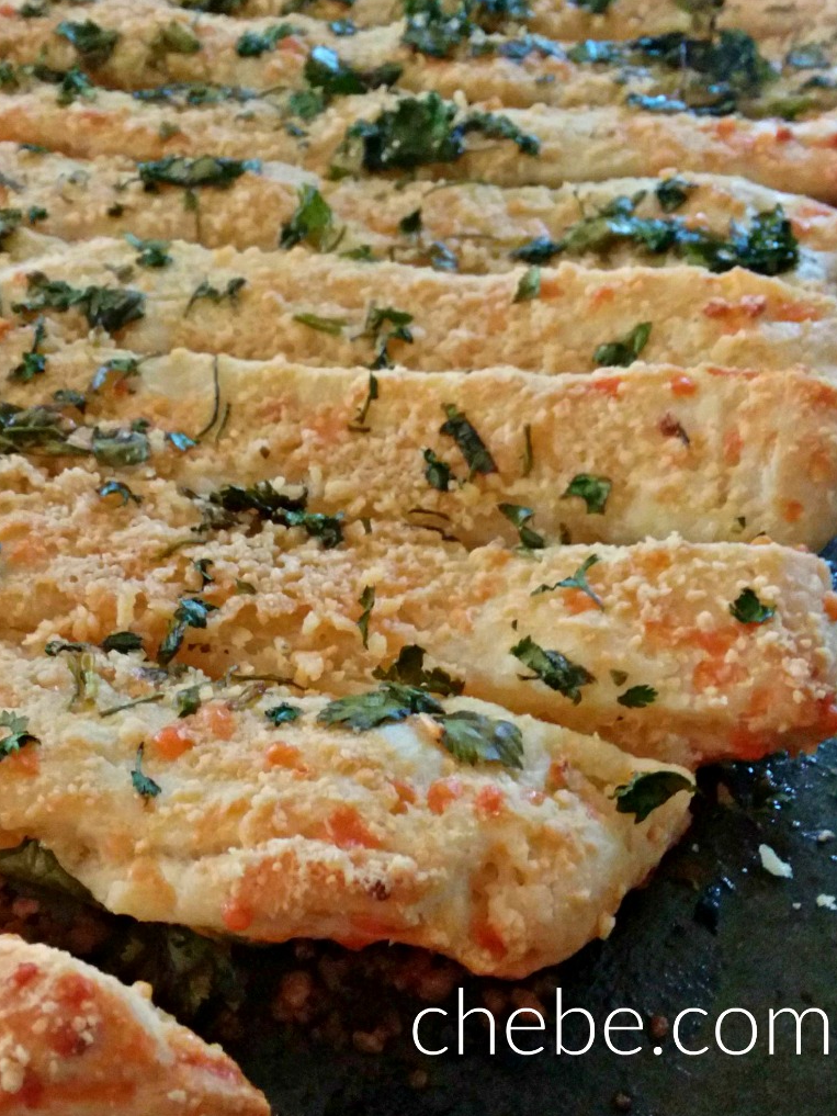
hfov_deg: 37.6
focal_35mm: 38
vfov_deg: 49.0
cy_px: 551
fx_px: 1225
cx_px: 330
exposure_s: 1/30
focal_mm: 2.47
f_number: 1.9
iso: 158
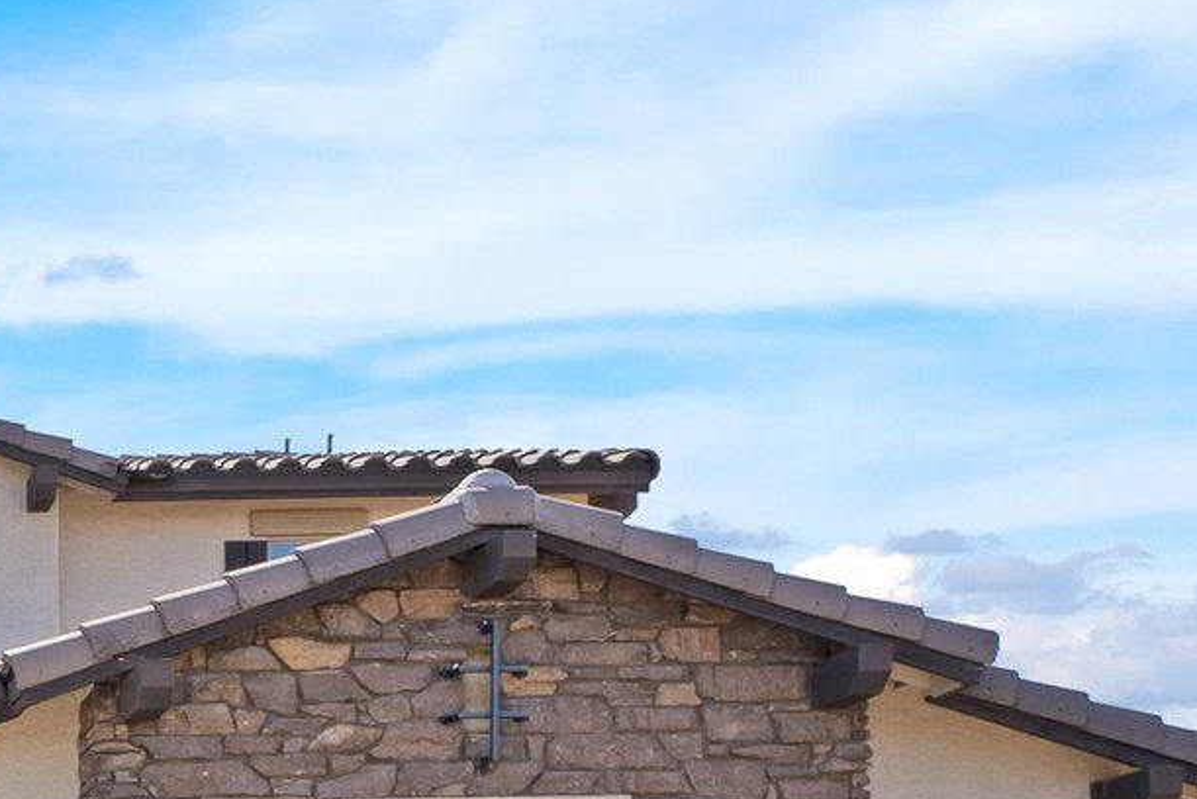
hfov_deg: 25.2
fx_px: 2229
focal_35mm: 67
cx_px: -433
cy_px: 1235
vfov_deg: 17.9
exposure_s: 1/80
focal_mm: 20
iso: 80
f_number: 8
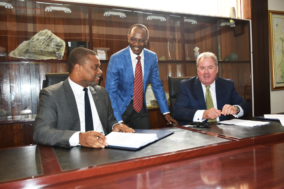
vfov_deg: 43.6
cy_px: 94
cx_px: 142
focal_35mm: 30
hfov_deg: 61.9
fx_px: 237
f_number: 4
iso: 400
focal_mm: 20
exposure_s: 1/60
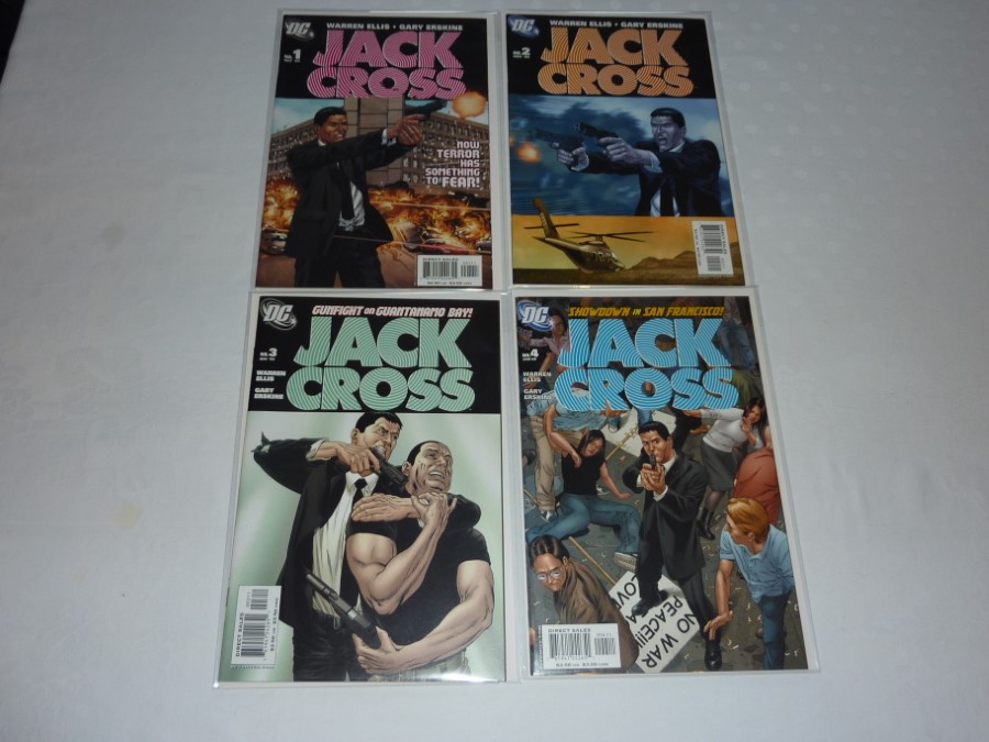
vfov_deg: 46.8
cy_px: 371
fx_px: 857
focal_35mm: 30
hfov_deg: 60.0
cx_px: 494
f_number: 3.4
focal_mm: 5
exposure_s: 1/30
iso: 100
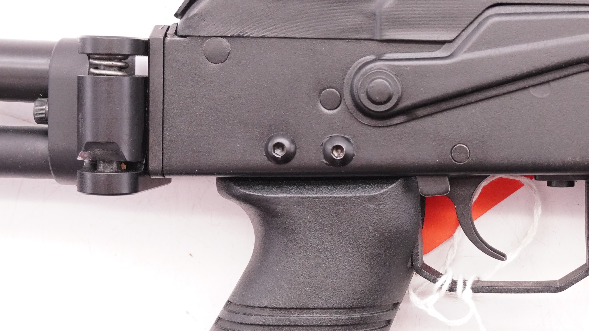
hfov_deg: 23.8
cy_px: 183
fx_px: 1390
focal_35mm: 89
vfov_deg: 13.6
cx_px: 380
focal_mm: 28
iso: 1250
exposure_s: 1/125
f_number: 5.6
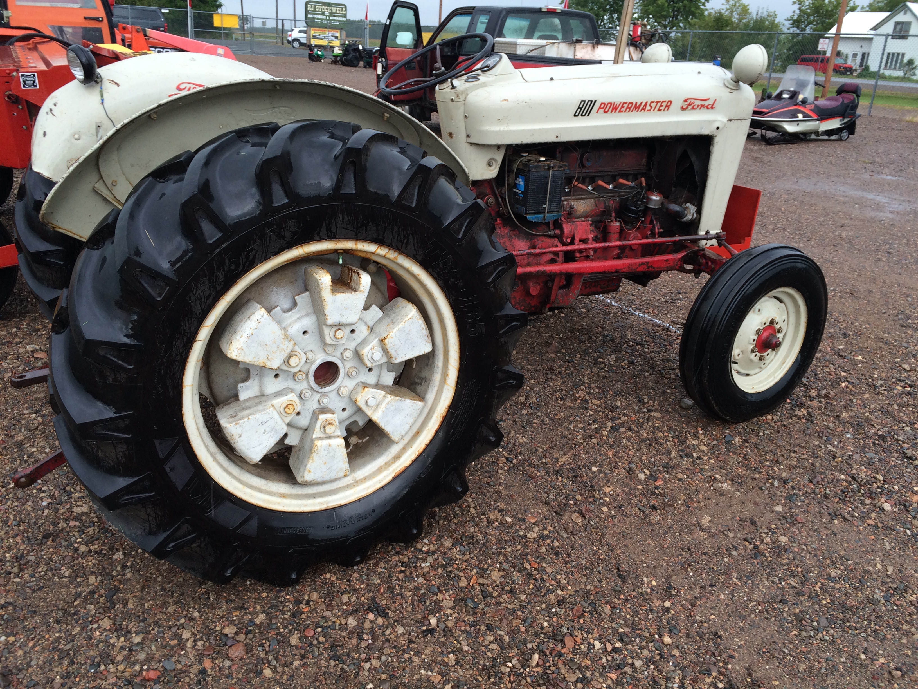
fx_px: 769
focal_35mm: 29
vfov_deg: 48.2
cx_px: 459
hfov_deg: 61.7
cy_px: 344
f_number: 2.2
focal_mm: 4.15
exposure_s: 1/148
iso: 32
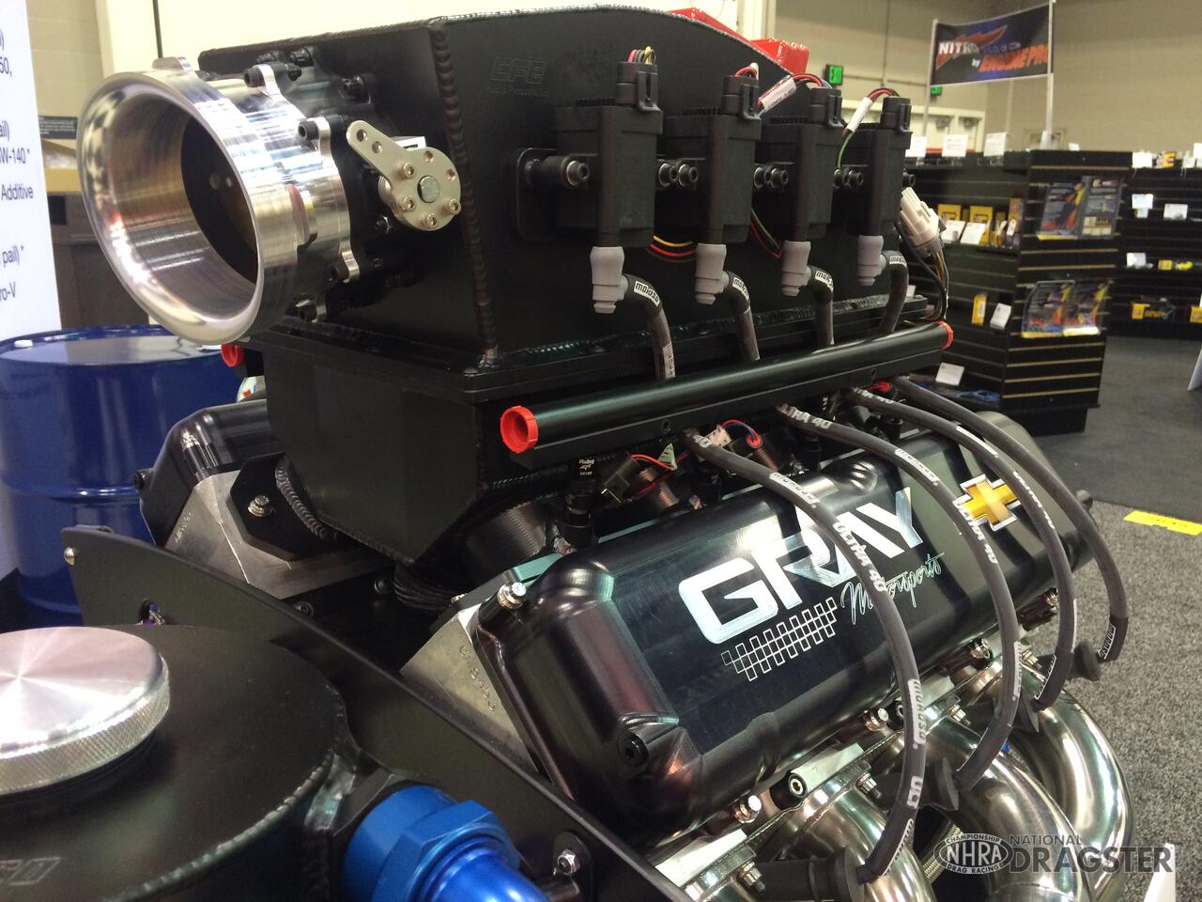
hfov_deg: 61.7
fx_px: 1007
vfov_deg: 48.2
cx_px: 601
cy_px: 451
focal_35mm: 29
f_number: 2.2
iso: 160
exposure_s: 1/30
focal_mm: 4.15
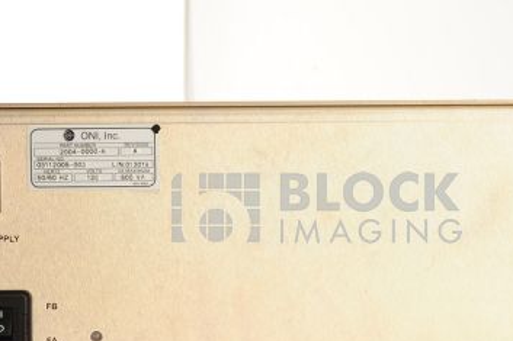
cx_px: 317
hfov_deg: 23.9
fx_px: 1211
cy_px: 208
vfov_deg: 16.0
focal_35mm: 85
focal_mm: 50
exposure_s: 1/125
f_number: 11
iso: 1600
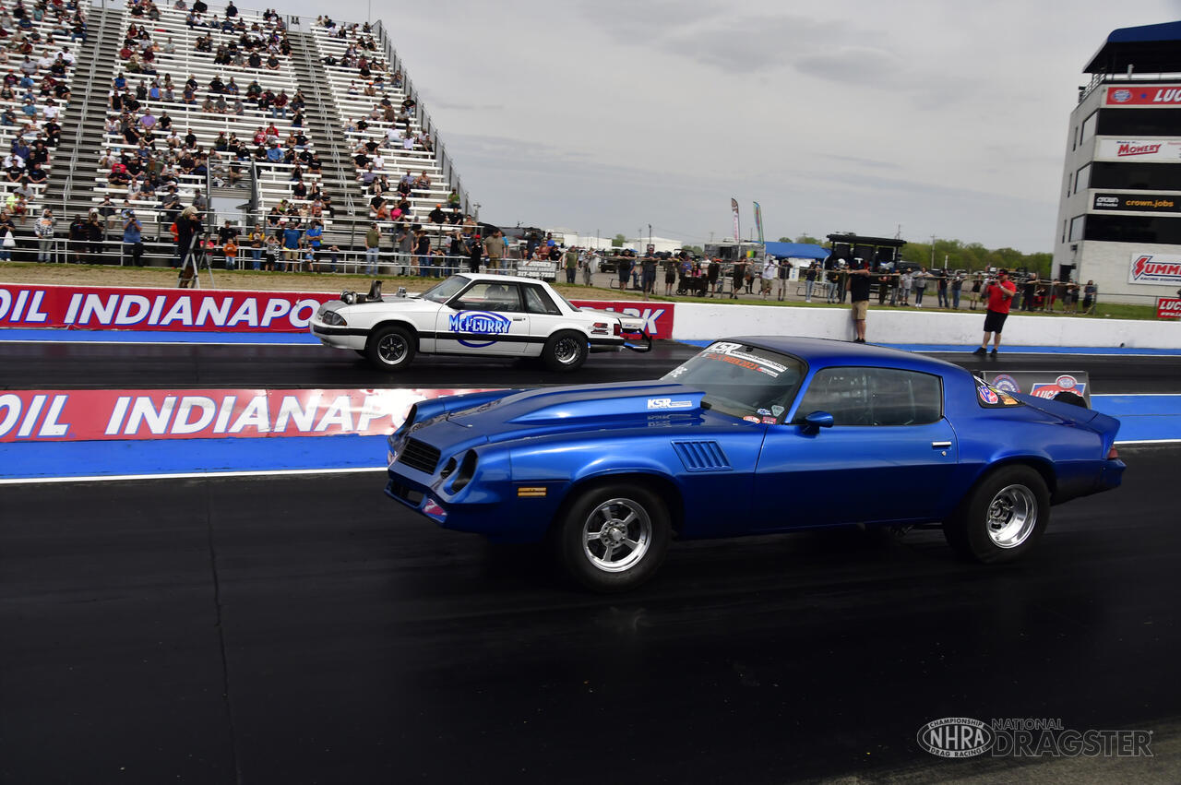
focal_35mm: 31
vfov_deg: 42.3
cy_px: 392
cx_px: 590
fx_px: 1016
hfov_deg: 60.3
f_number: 5.6
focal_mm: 21
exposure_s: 1/1000
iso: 400
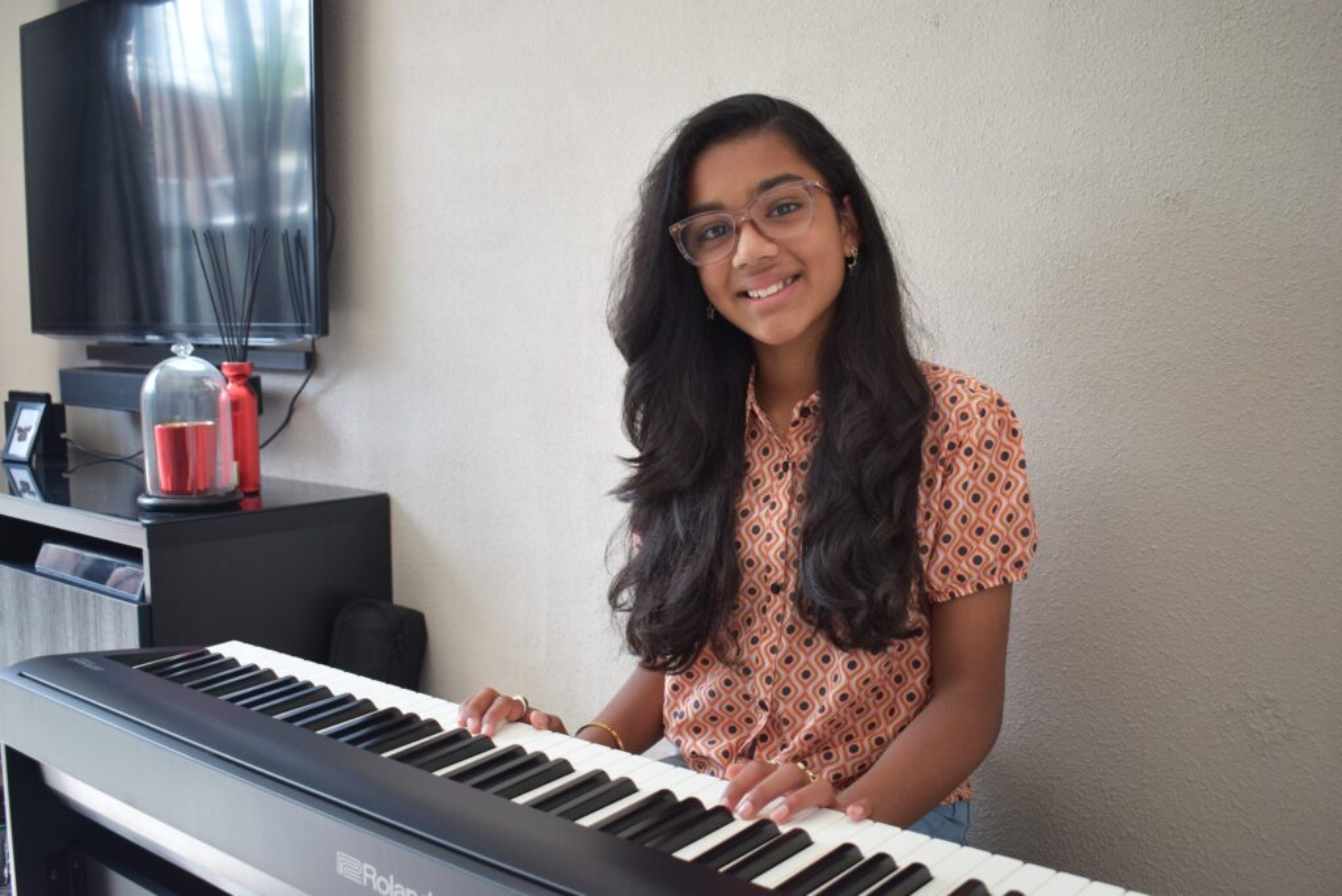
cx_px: 671
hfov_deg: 51.3
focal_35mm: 38
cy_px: 448
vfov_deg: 35.5
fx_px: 1399
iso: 640
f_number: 4
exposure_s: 1/60
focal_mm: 25
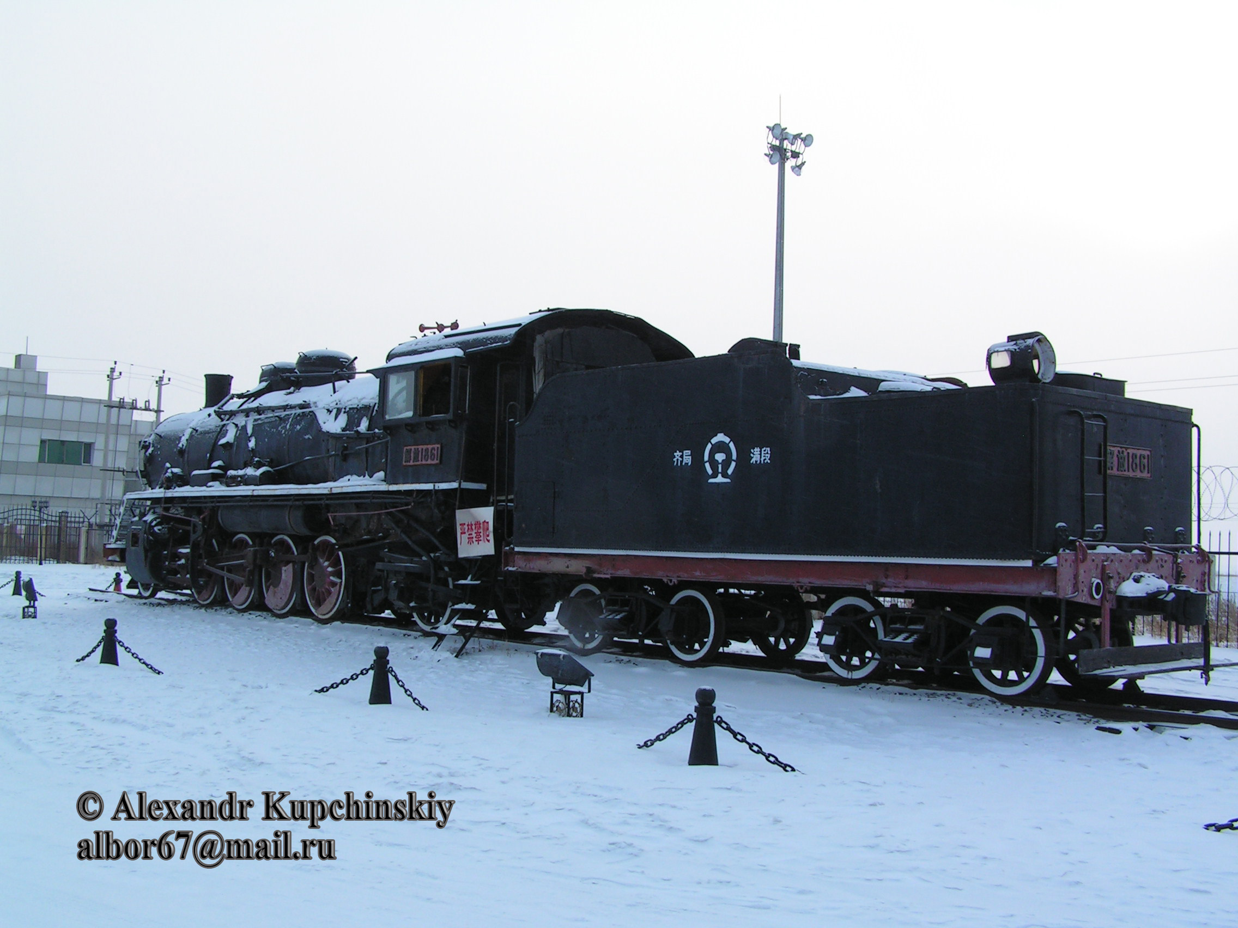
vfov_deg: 37.7
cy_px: 464
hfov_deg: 49.0
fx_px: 1359
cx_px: 619
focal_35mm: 38
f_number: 5.6
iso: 50
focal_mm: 6.3
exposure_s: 1/125
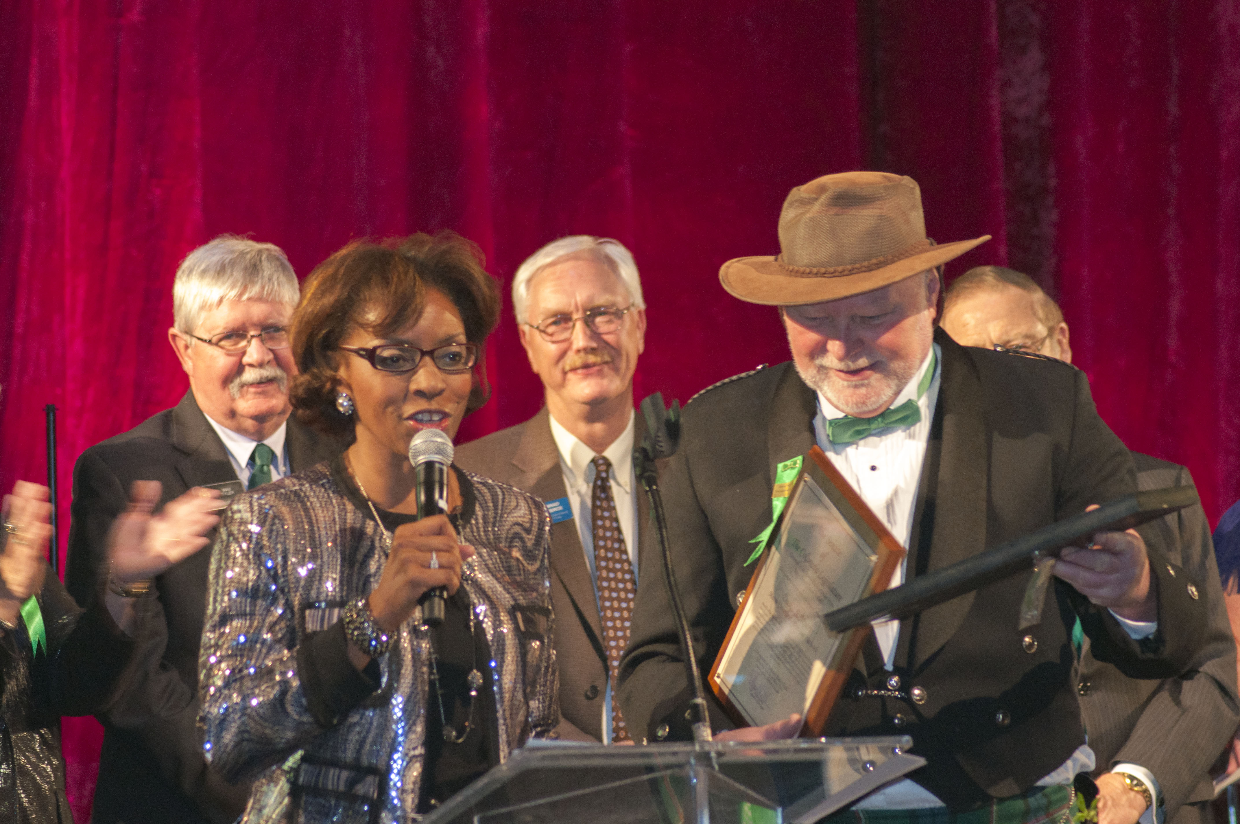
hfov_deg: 10.6
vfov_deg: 7.0
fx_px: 6708
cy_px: 412
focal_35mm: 195
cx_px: 620
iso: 400
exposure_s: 1/60
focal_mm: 130
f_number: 5.6
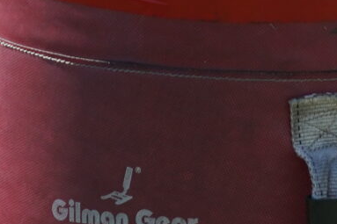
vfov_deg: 0.7
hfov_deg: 1.0
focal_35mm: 1972
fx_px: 18451
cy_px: 544
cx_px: 955
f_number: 8
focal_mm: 295
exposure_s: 1/1000
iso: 800
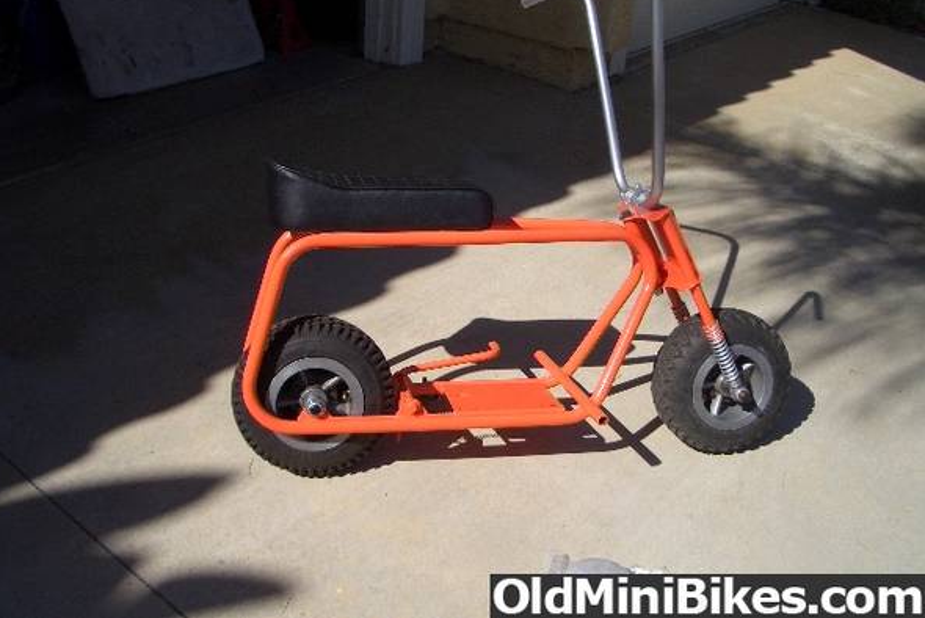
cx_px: 456
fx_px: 951
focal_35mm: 37
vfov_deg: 35.9
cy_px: 267
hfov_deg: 51.9
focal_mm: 5.8
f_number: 4.3
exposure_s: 1/500
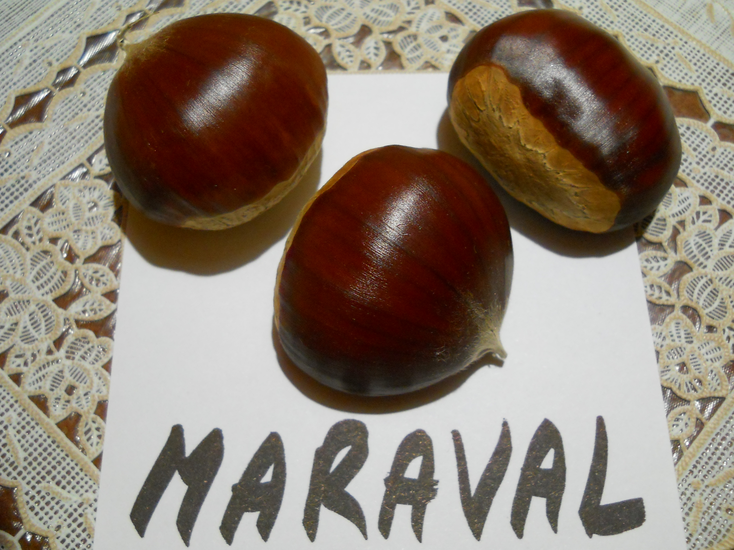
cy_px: 275
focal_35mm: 41
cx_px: 367
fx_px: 869
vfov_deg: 35.1
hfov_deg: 45.8
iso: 400
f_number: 3.1
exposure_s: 1/25
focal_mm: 6.72
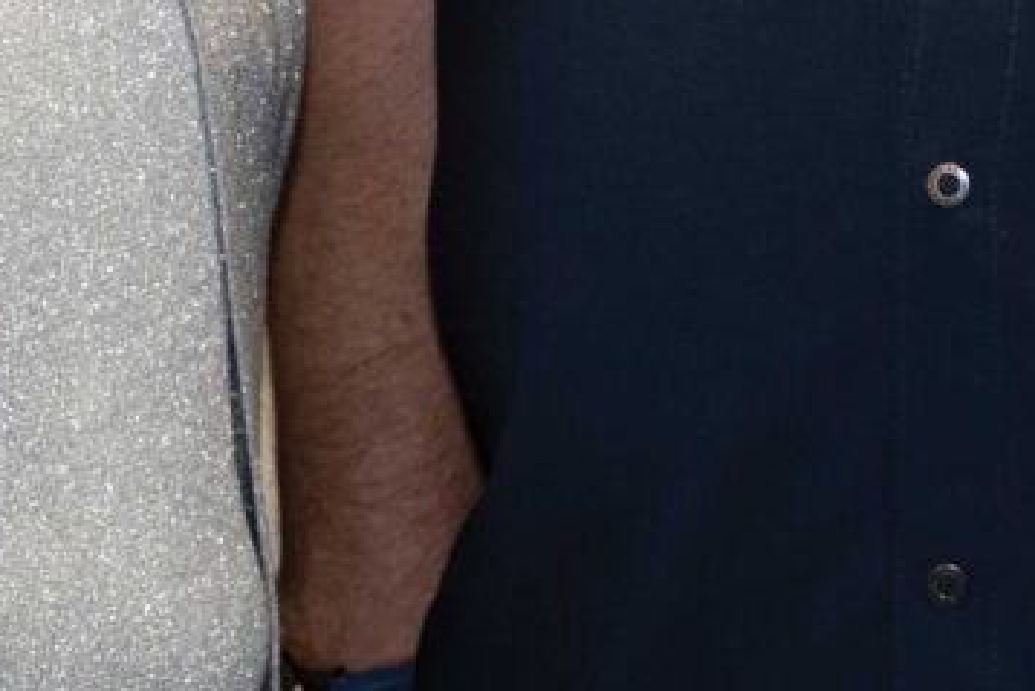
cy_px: -1103
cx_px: 1437
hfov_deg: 9.0
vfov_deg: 5.9
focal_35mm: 223
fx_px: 6414
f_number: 6.3
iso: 800
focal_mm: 39
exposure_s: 1/80
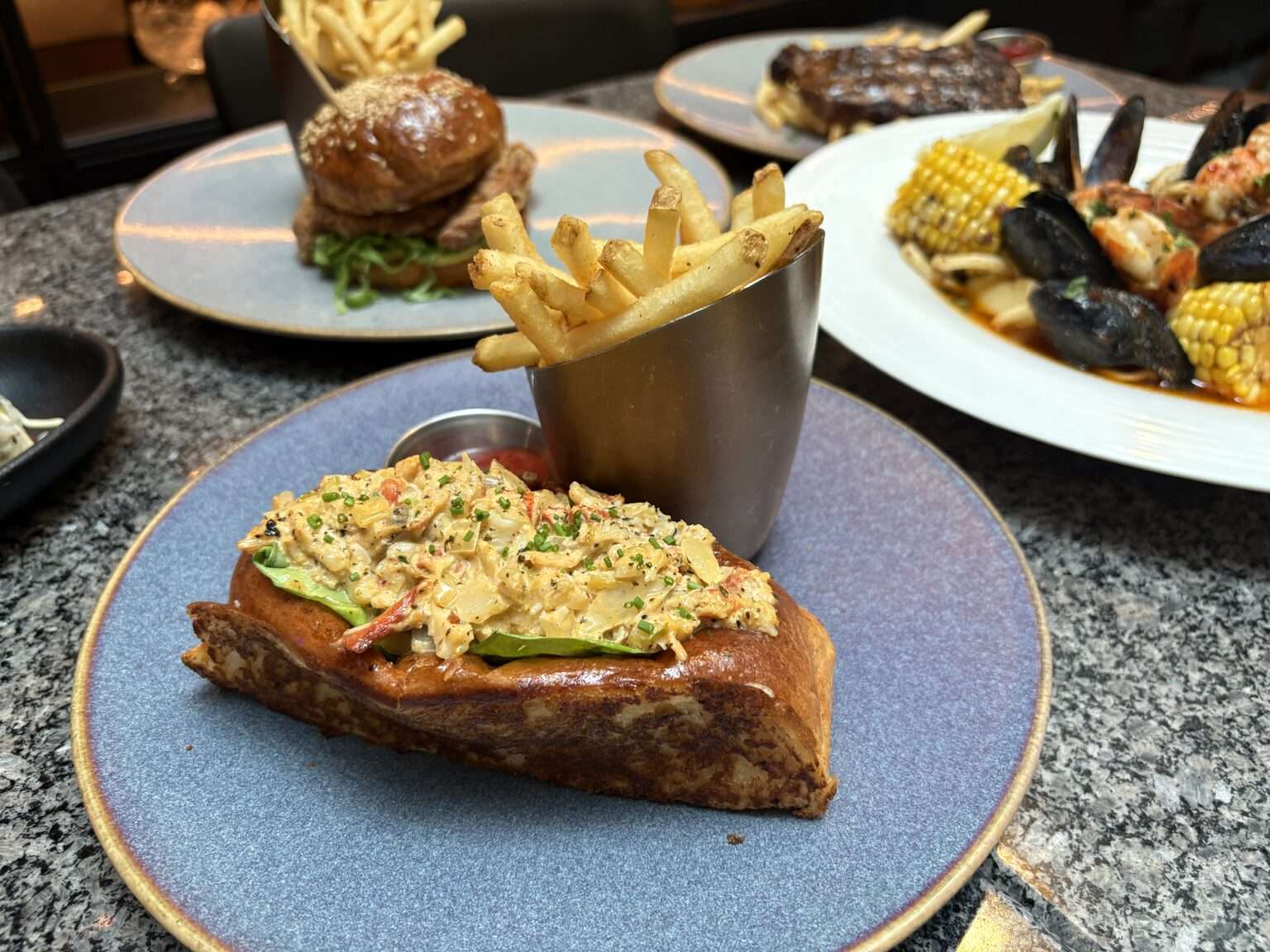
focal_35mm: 26
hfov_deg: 67.3
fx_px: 954
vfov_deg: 53.1
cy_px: 476
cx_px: 635
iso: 160
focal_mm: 5.96
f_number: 1.6
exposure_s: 1/60
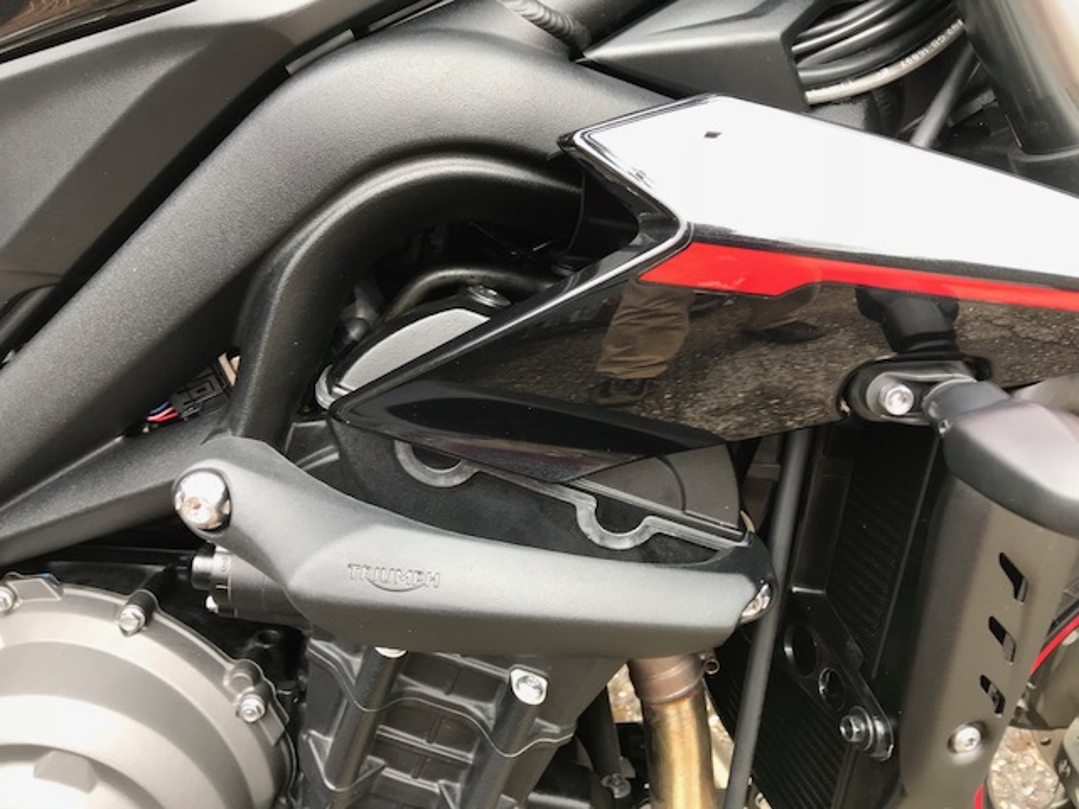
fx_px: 873
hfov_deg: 63.4
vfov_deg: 49.7
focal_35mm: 28
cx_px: 540
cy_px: 404
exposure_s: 1/100
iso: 32
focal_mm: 3.99
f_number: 1.8
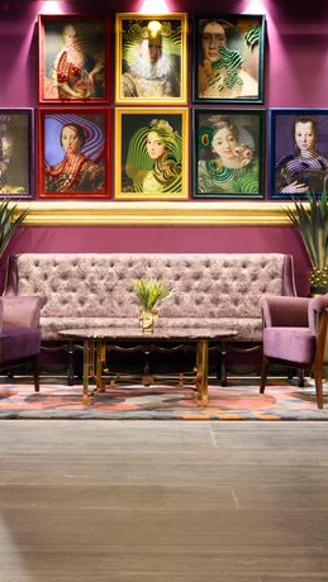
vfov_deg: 40.0
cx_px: 155
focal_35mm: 52
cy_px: 292
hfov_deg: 23.2
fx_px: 800
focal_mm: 32.5
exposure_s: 3
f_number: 8
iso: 31
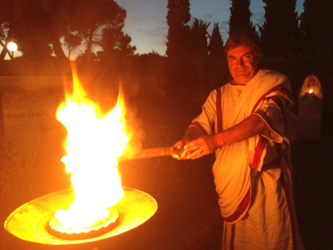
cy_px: 125
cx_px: 166
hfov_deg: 55.4
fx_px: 317
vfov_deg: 42.9
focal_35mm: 33
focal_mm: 4.12
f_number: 2.4
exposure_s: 1/20
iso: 200
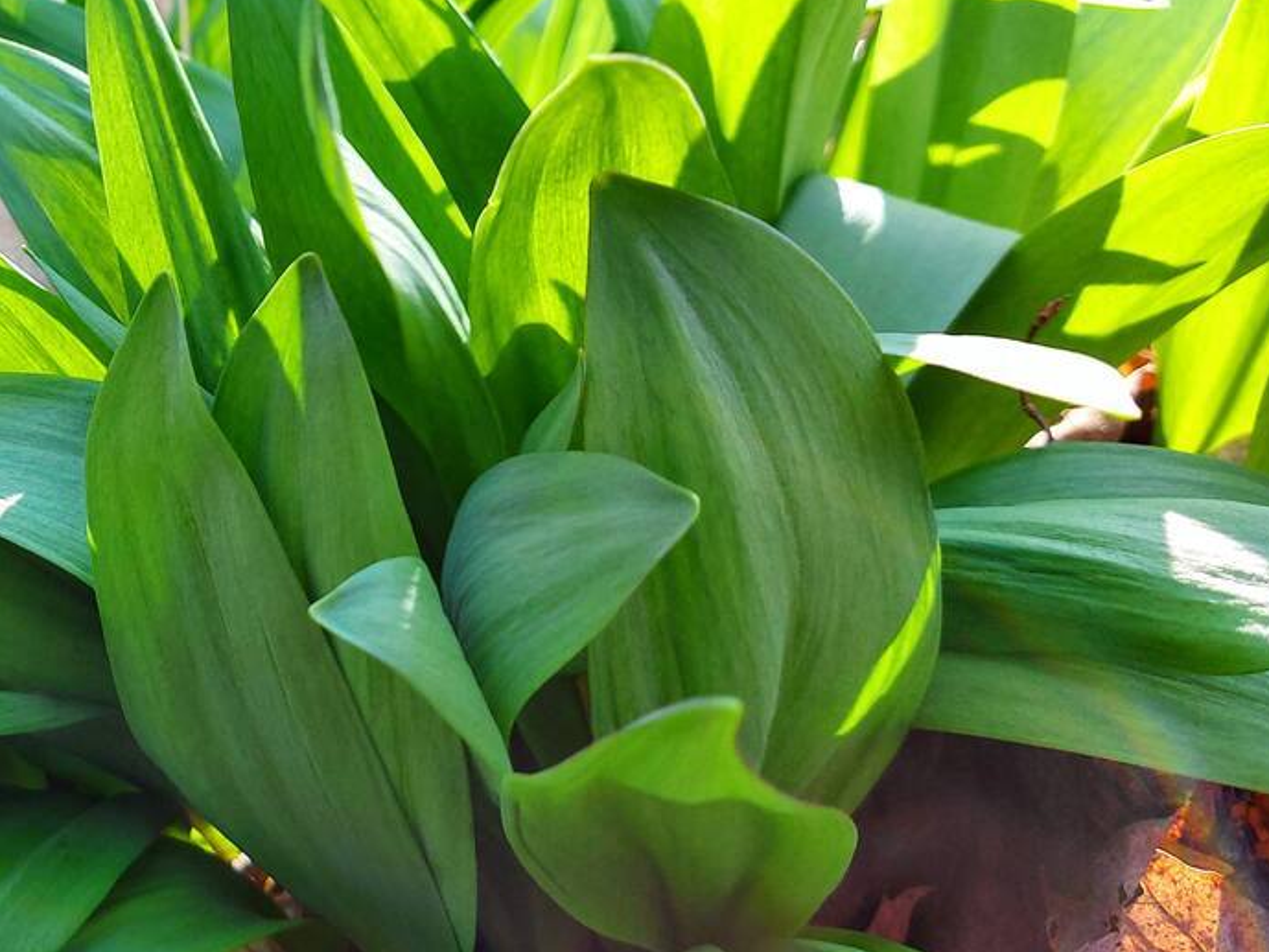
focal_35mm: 45
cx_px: 127
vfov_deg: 31.9
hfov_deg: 39.1
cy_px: 316
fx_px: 1650
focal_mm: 5.23
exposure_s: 1/120
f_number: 1.8
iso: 50
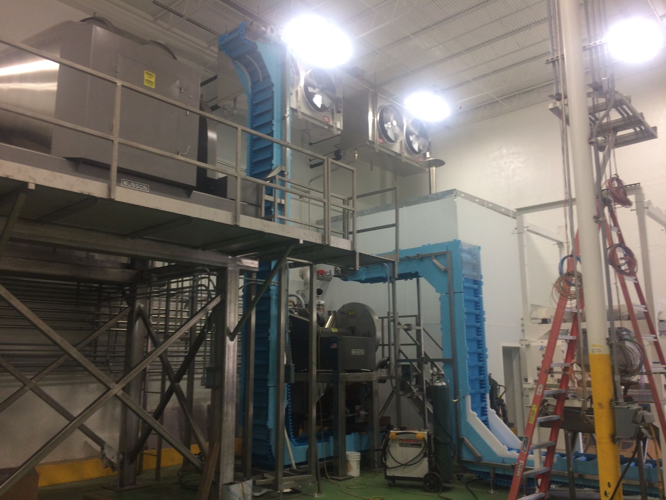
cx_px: 333
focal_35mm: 29
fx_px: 558
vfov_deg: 48.2
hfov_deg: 61.7
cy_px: 250
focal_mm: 4.15
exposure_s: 1/30
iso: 64
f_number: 2.2
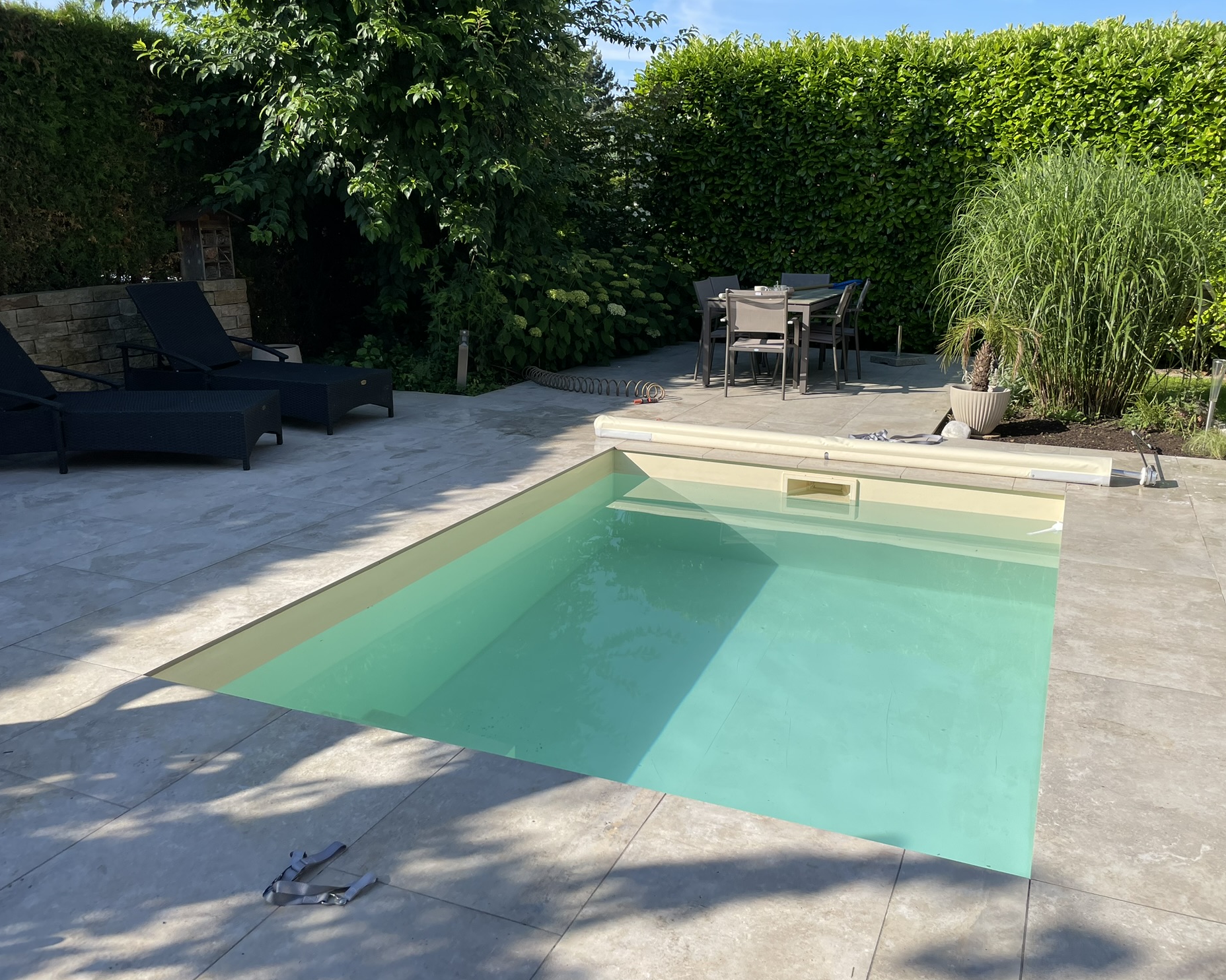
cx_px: 641
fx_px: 1016
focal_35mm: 28
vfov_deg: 51.5
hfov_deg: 62.2
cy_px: 474
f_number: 1.6
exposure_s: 1/2618
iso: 32
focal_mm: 4.2
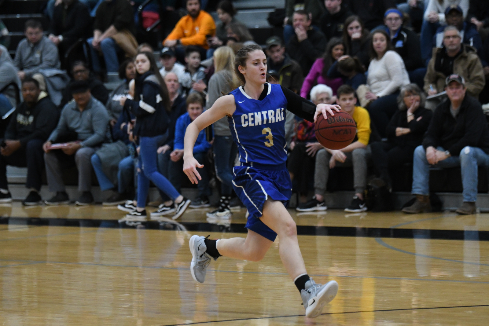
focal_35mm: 188
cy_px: 163
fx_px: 2547
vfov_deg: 7.3
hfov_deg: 11.0
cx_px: 244
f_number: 2.8
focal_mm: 125
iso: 5000
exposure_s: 1/1250
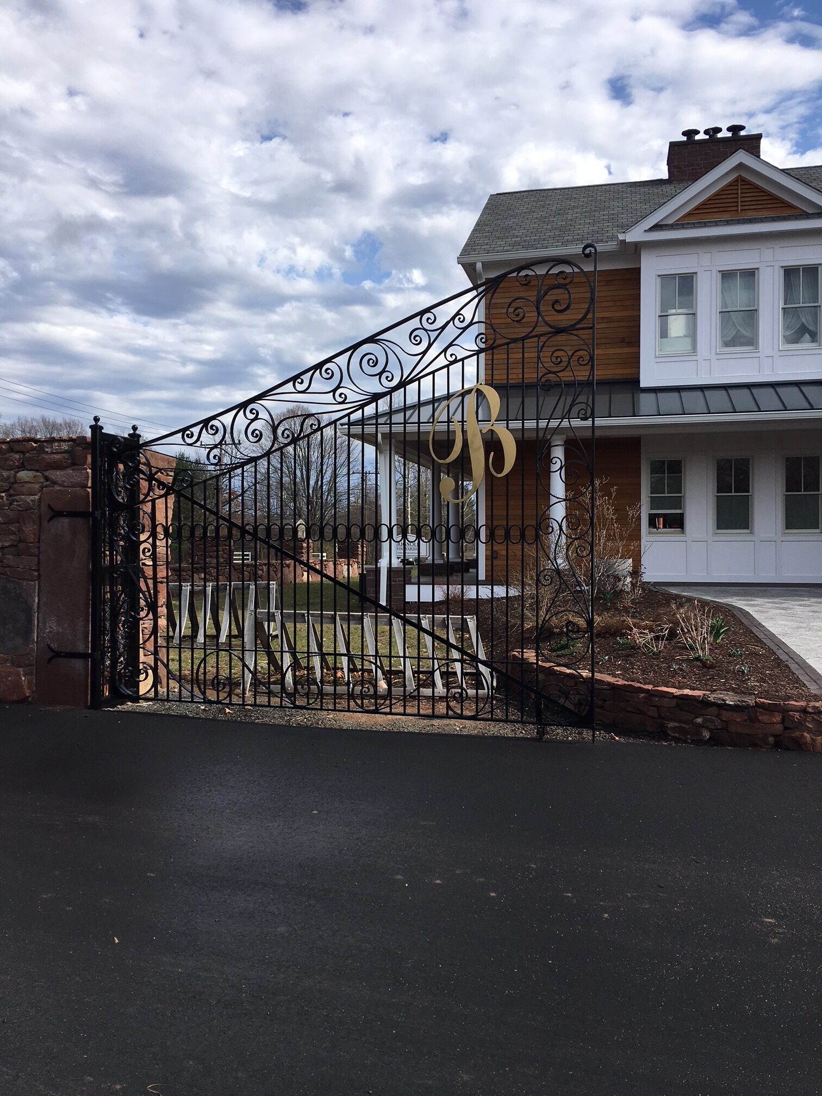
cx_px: 411
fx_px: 918
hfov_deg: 48.2
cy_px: 548
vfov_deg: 61.7
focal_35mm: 29
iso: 25
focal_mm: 4.15
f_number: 2.2
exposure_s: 1/1789
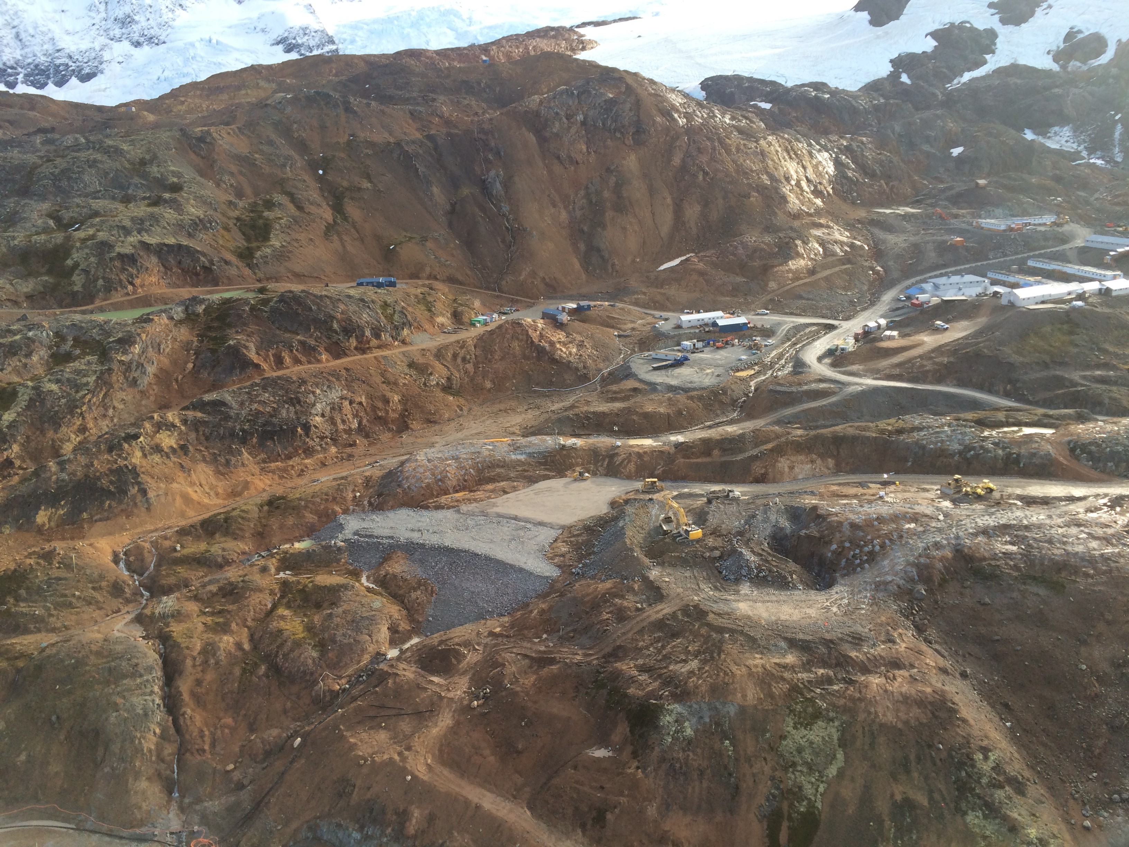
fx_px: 946
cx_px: 564
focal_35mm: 29
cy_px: 424
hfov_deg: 61.7
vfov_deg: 48.2
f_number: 2.2
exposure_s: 1/477
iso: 32
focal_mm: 4.15
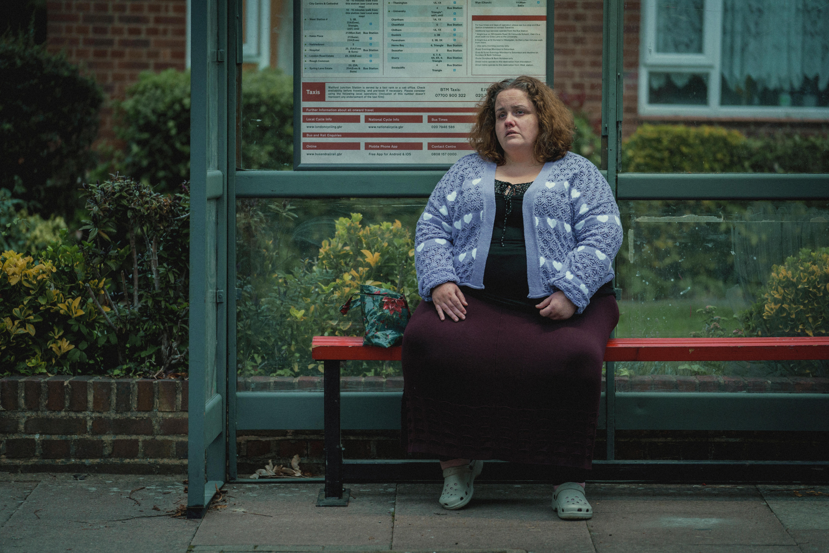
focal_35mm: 122
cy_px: 278
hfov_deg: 16.8
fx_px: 2809
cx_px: 416
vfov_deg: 11.2
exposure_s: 1/200
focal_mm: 121
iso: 1000
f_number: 2.8
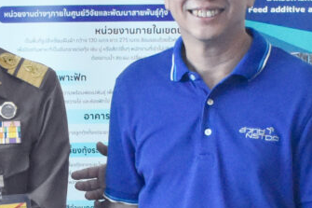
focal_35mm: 165
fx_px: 1429
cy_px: 283
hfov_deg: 12.4
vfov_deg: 8.2
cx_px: 106
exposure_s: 1/100
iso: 4000
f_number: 6.3
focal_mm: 18
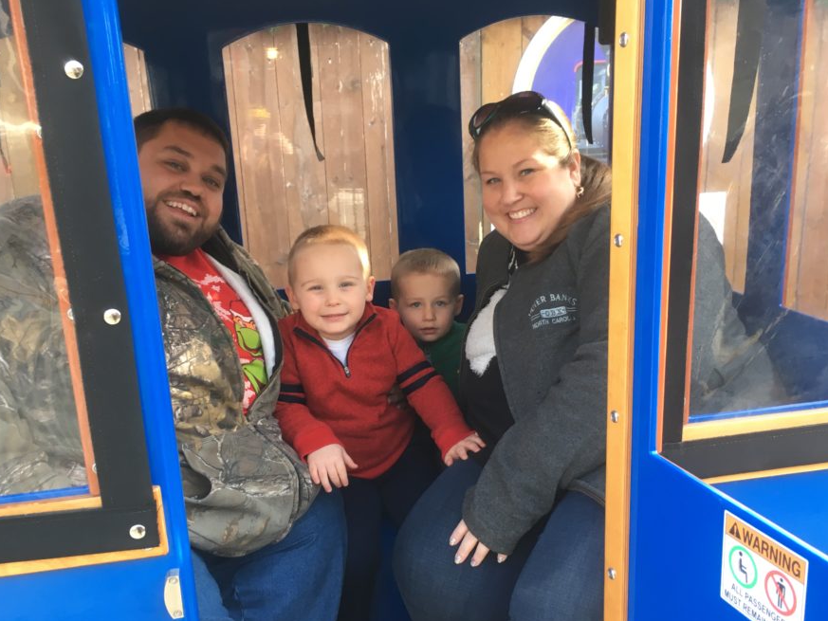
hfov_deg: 54.0
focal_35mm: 34
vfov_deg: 41.7
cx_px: 414
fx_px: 813
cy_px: 360
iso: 32
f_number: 2.2
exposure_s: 1/40
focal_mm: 4.15
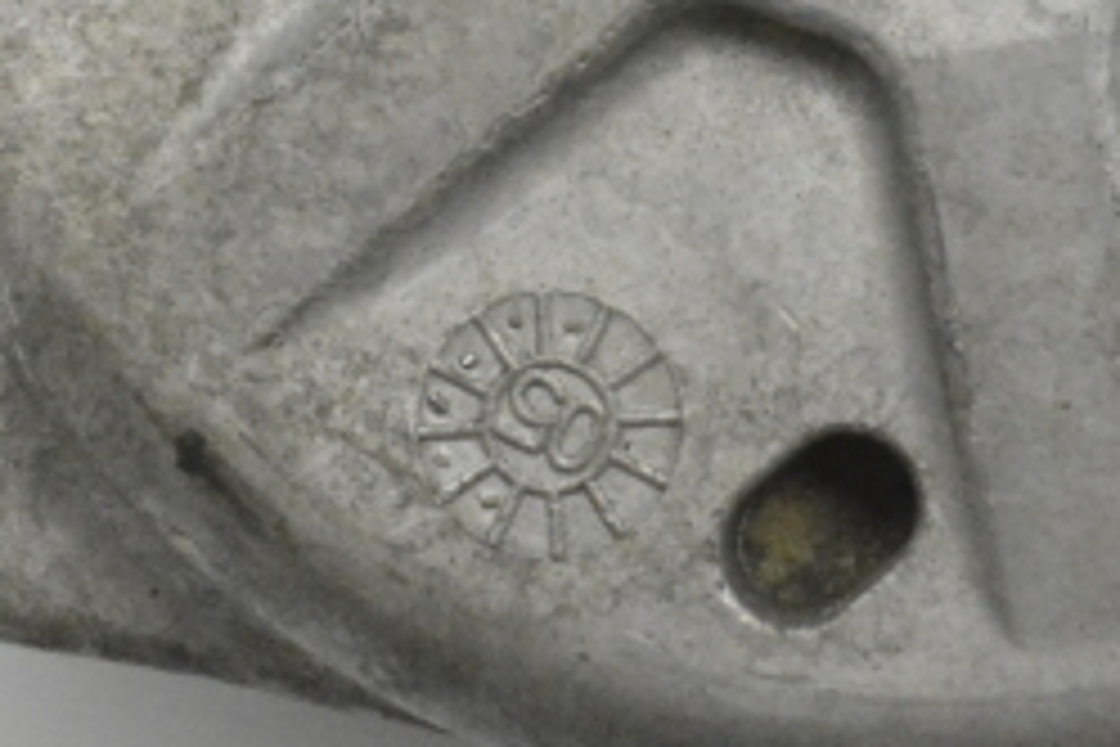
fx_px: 5755
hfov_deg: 11.1
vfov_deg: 7.3
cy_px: -464
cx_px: 864
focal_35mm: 185
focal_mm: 30
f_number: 9
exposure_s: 1/320
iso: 6400
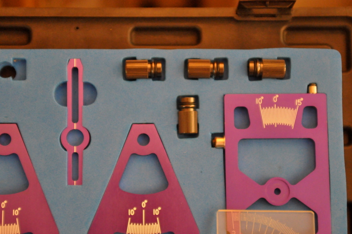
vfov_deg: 13.0
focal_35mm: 105
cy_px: 117
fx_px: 1025
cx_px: 176
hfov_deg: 19.5
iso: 3200
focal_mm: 70
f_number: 2.8
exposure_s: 1/80
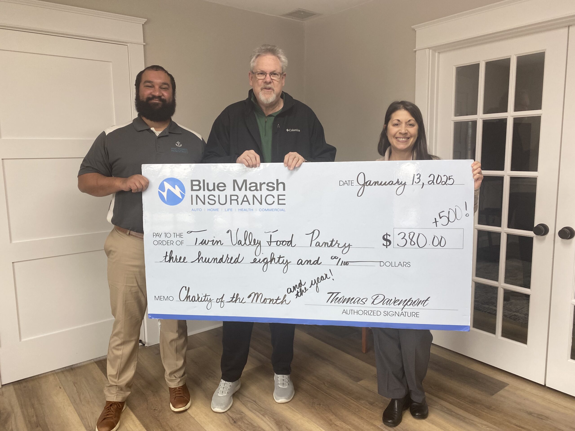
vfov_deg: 53.1
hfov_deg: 67.3
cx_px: 288
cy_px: 216
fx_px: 432
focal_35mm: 26
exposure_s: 1/60
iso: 80
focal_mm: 4.25
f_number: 1.8
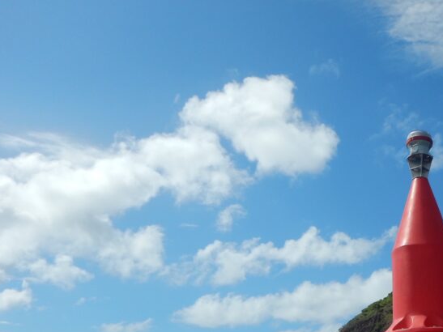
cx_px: 371
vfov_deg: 32.0
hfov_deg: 41.5
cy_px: 297
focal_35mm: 43
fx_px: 550
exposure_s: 1/400
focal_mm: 4.3
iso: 125
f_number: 8.2
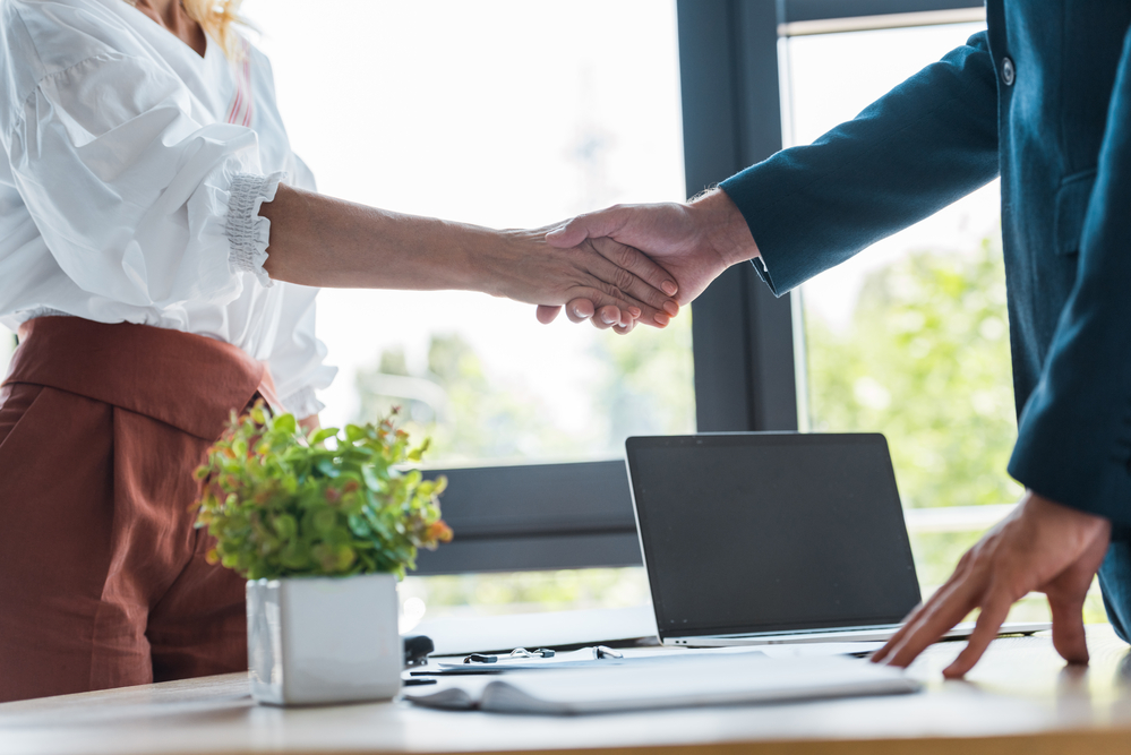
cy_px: 378
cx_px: 566
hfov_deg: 28.8
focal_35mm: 70
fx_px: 2200
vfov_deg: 19.5
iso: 250
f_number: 4
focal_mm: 70
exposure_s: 1/160
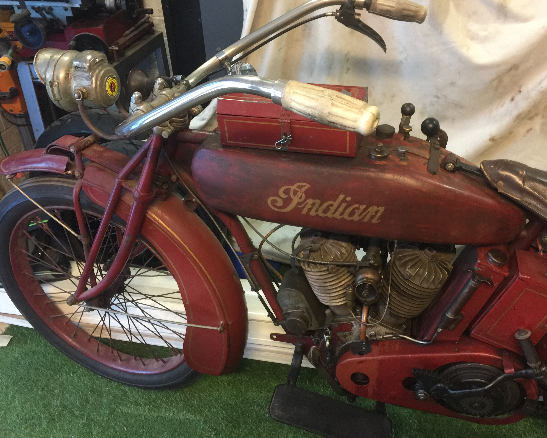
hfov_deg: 55.6
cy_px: 227
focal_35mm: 32
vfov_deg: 45.8
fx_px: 518
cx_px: 300
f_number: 2.2
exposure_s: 1/17
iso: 100
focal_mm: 4.15
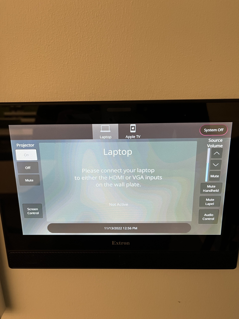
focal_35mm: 26
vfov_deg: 67.3
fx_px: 239
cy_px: 160
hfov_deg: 53.1
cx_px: 120
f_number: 1.6
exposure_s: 1/60
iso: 100
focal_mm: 5.1
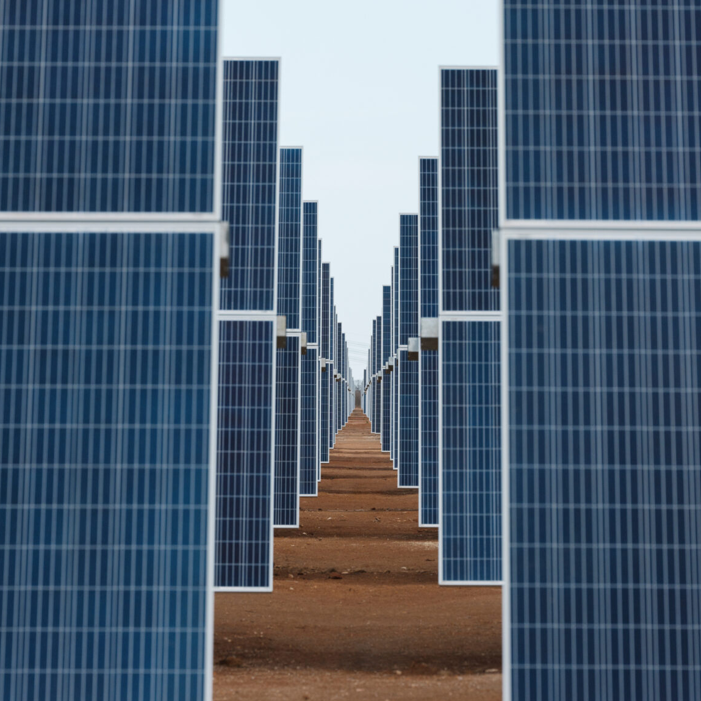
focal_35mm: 234
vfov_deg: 7.5
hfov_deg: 7.5
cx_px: 359
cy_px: 351
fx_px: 5361
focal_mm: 250
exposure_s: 1/500
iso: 400
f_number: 10
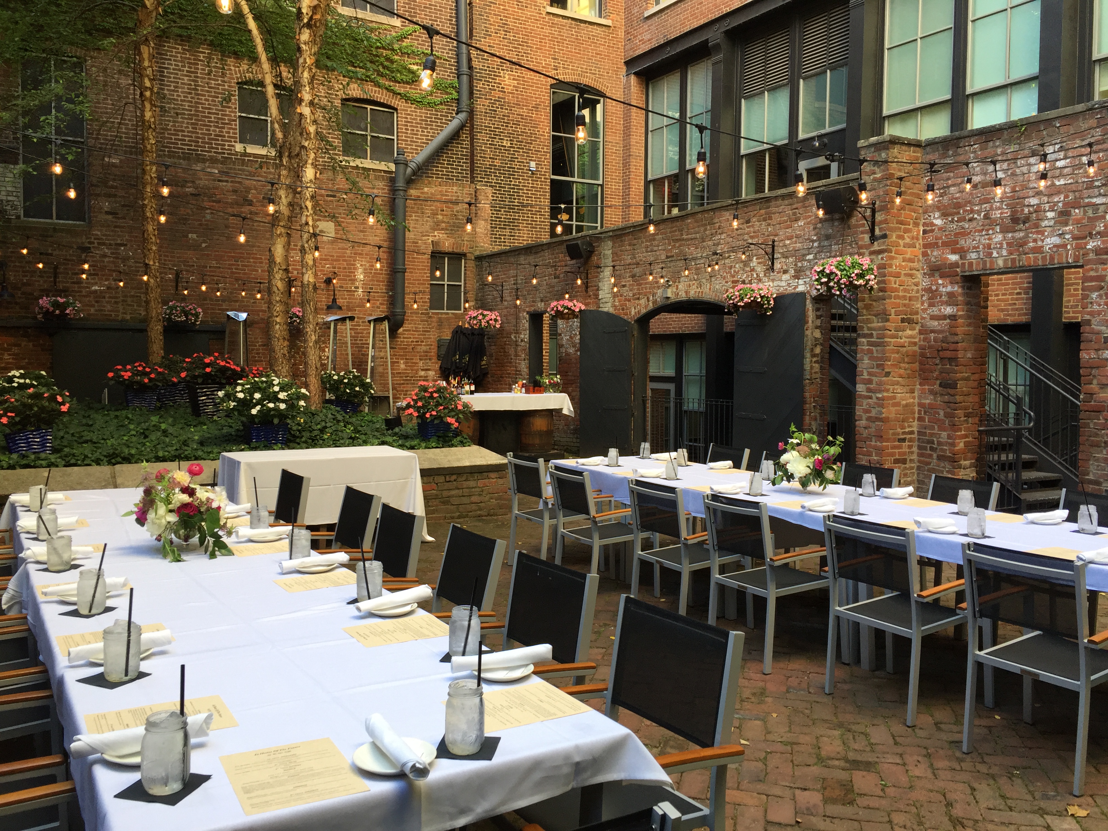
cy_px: 416
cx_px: 554
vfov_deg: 48.2
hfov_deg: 61.7
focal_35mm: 29
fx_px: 928
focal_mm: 4.15
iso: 50
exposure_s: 1/120
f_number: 2.2
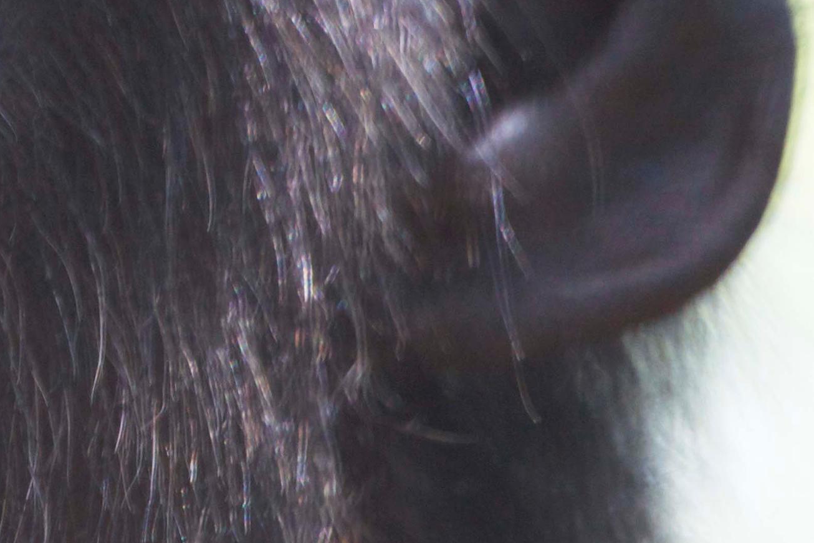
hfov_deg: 1.3
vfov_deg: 0.9
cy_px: 119
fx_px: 34619
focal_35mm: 1531
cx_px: -469
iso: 800
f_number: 5.6
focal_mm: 400
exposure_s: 1/160
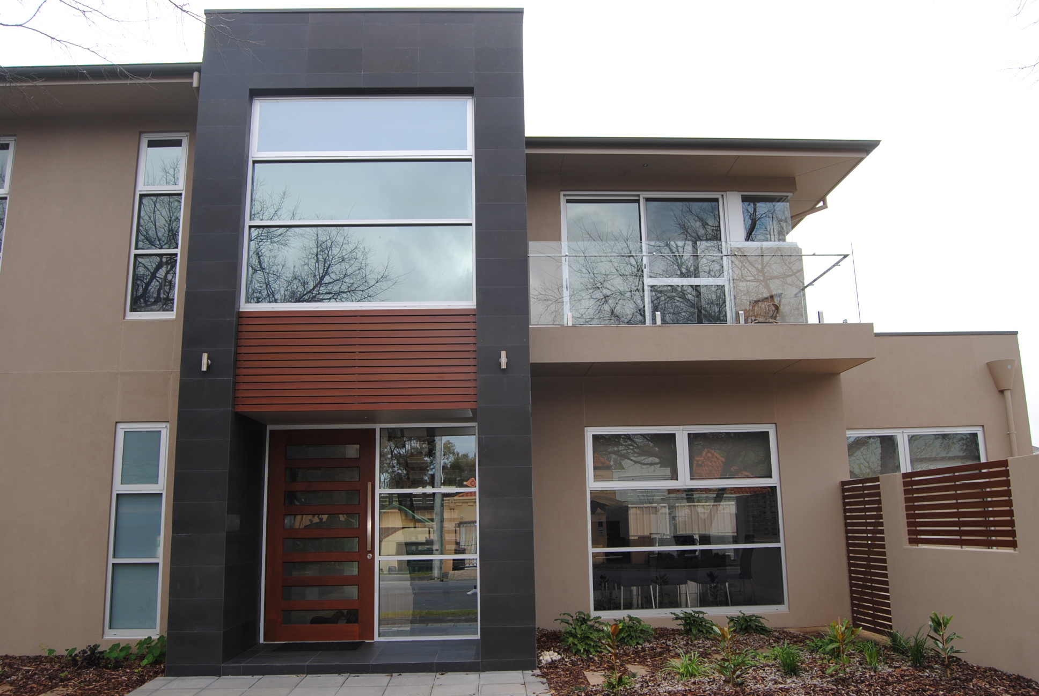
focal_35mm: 27
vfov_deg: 48.0
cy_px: 348
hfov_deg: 67.3
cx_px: 520
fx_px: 780
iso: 100
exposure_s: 1/200
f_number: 7.1
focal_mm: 18
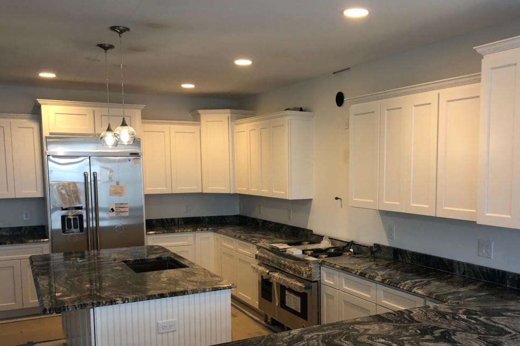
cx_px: 314
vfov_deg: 36.6
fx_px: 520
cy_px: 222
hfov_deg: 52.7
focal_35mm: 36
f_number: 1.8
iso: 40
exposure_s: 1/20
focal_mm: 3.99
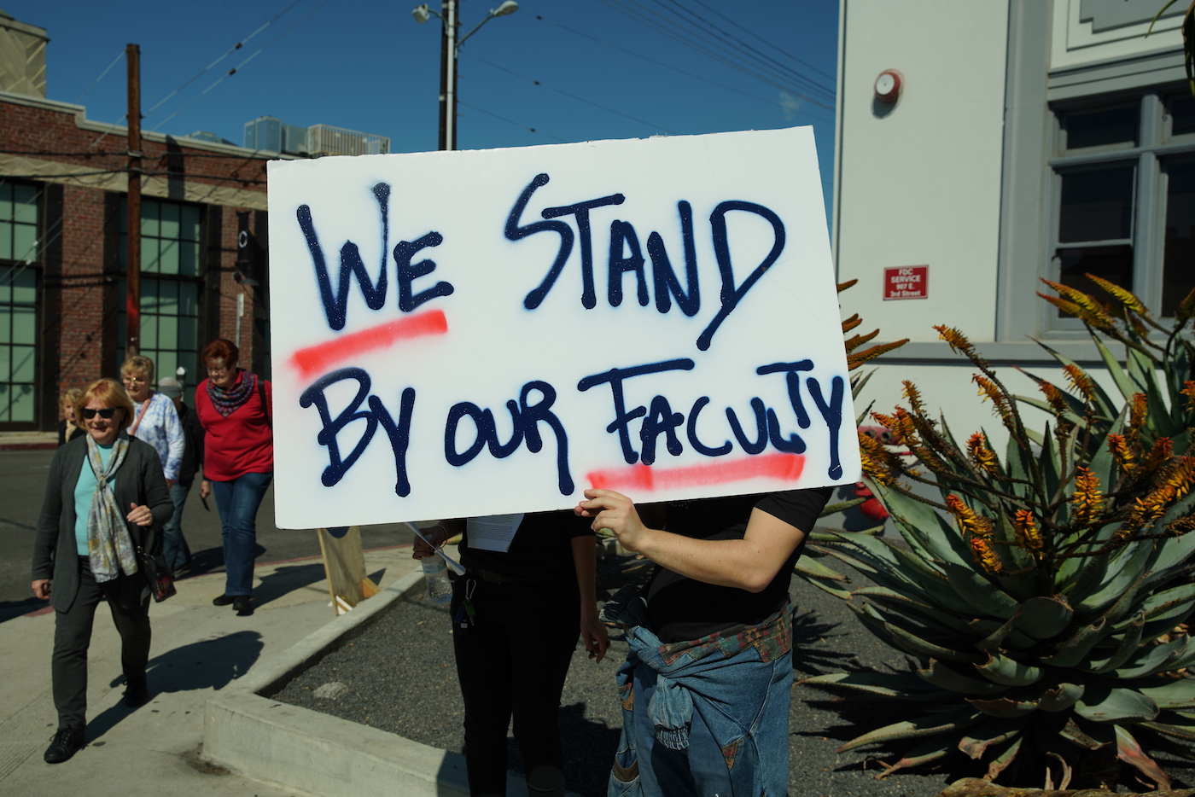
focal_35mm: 31
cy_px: 398
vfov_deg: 42.3
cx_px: 598
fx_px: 1029
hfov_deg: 60.3
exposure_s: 1/1600
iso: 100
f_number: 5.6
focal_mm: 31
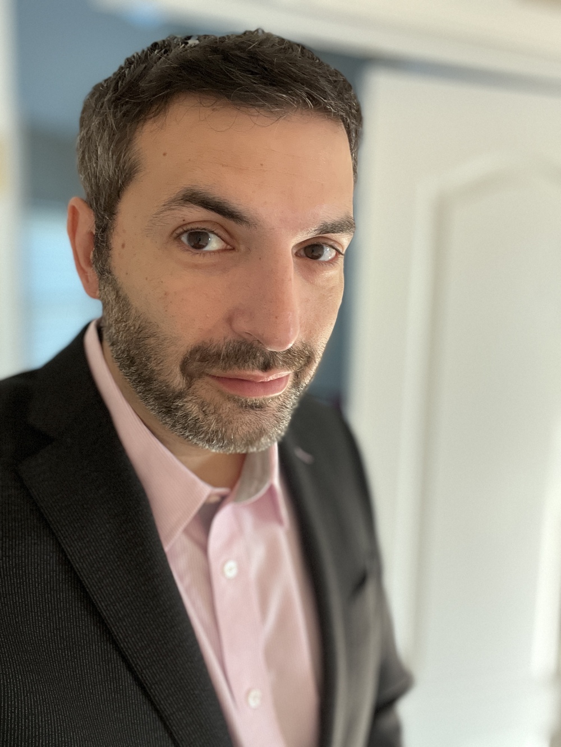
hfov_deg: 46.8
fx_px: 648
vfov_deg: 60.0
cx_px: 280
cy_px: 374
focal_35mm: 30
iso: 320
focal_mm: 2.71
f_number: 2.2
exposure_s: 1/40
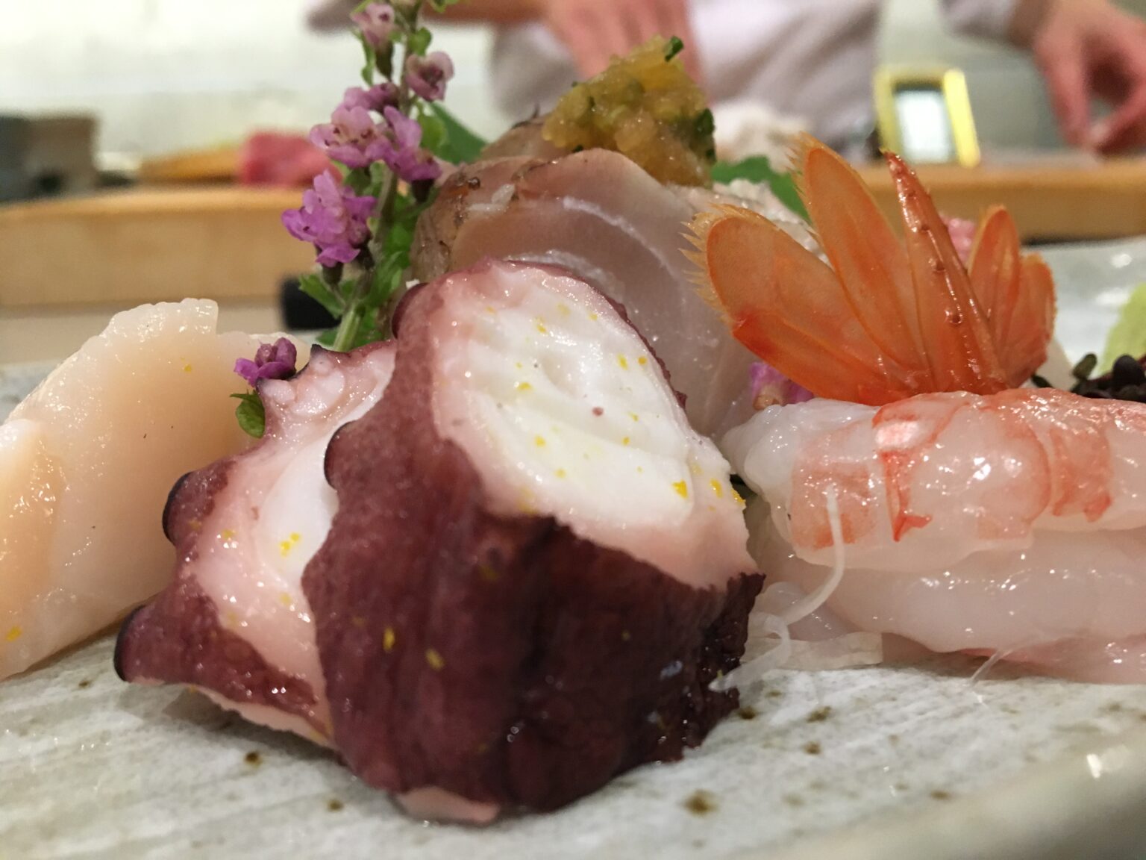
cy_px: 430
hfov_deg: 61.7
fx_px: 960
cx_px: 573
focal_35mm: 29
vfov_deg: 48.2
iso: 200
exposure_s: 1/24
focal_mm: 4.15
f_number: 2.2
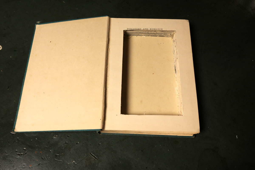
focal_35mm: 33
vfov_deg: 40.0
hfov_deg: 57.2
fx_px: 234
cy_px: 85
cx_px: 128
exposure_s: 1/40
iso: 800
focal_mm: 22
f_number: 9
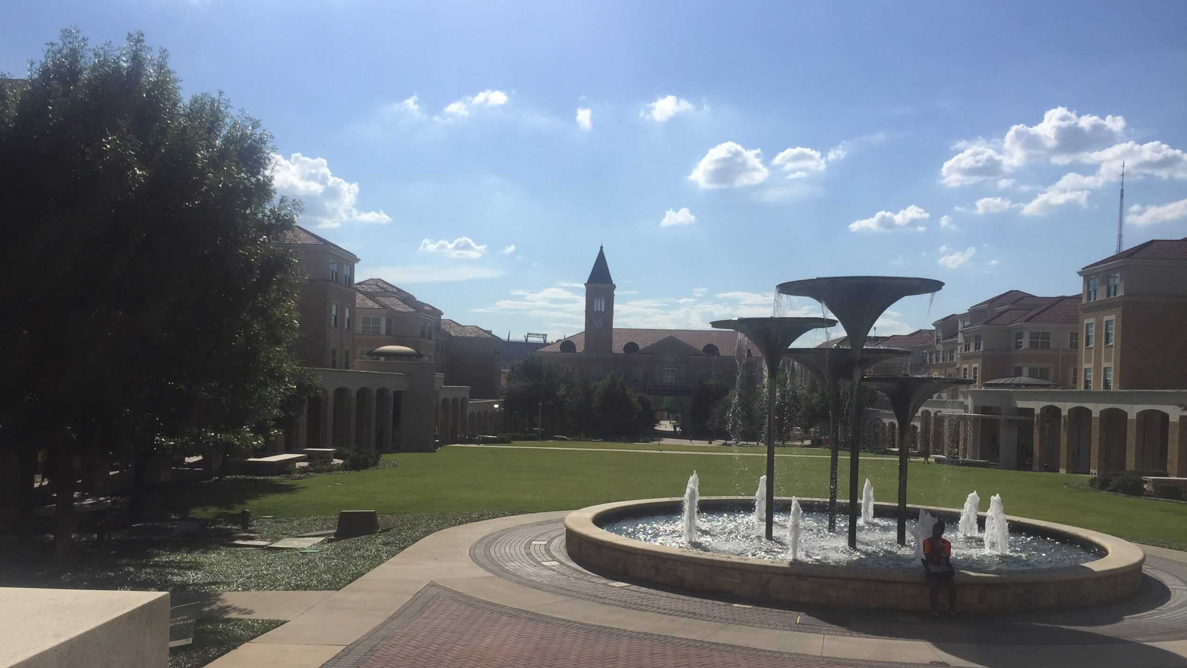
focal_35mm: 32
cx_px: 588
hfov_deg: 61.0
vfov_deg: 36.5
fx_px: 1007
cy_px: 406
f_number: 2.2
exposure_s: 1/5650
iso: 32
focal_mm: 4.15
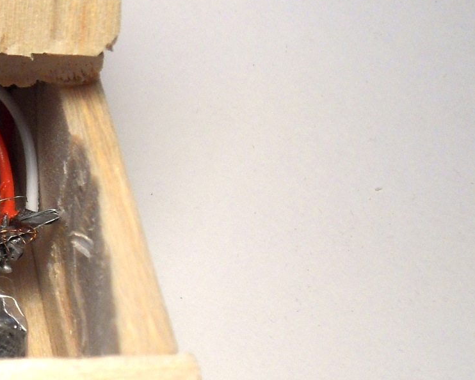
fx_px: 1364
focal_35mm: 97
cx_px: -163
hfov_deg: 18.3
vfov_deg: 15.9
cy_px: 196
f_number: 3.9
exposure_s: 1/60
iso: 100
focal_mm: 6.3
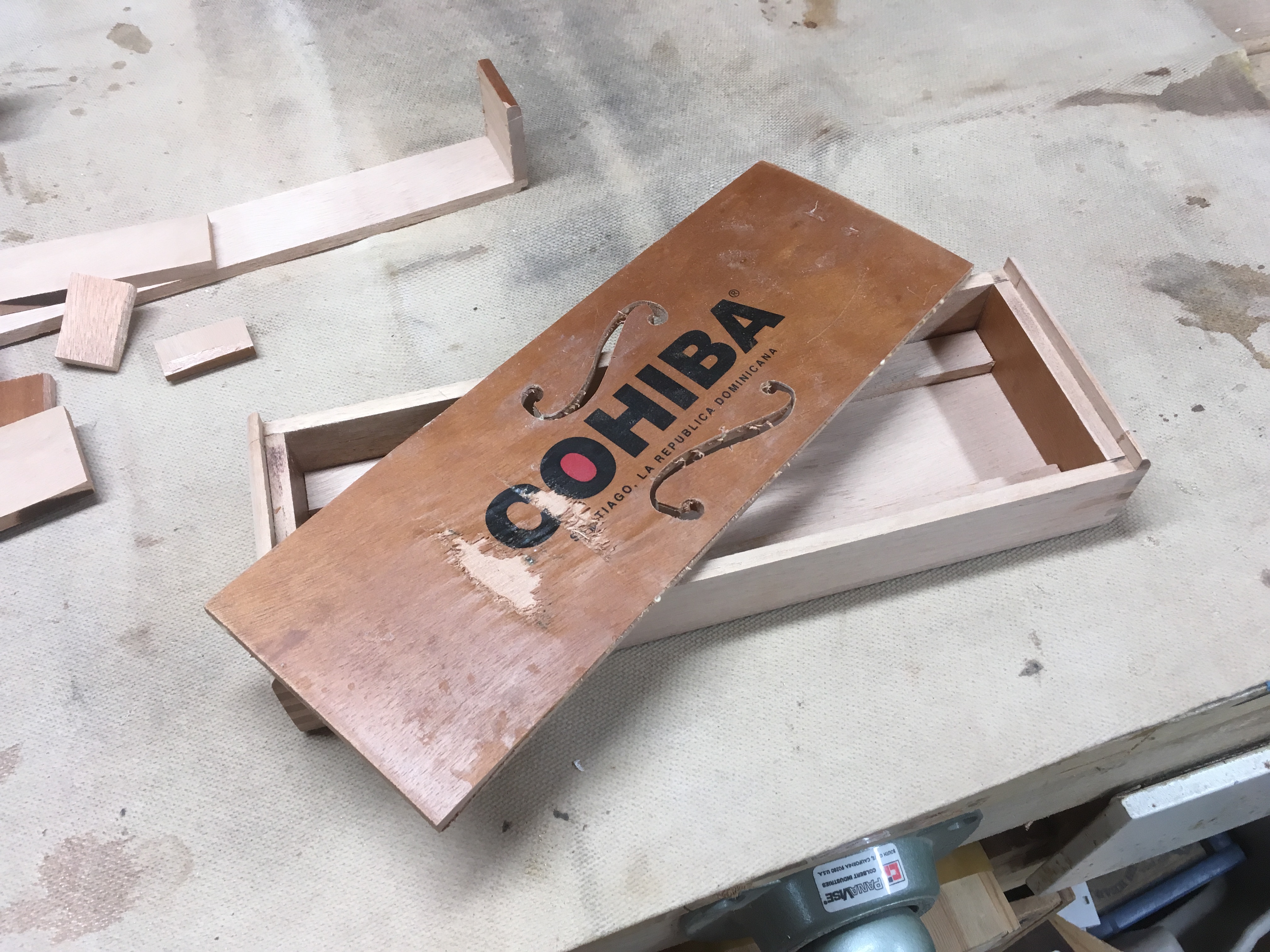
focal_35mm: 29
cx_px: 635
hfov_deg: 61.7
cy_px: 476
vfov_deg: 48.2
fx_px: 1064
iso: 25
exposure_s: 1/30
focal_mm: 4.15
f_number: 2.2
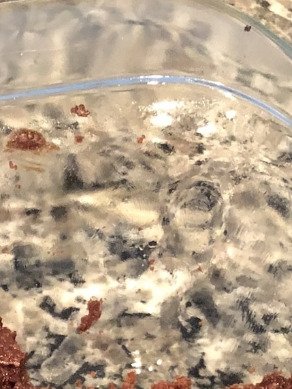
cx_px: -31
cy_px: 644
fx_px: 1101
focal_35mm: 98
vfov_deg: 17.3
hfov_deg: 14.7
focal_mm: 4
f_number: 1.8
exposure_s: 1/4
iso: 100
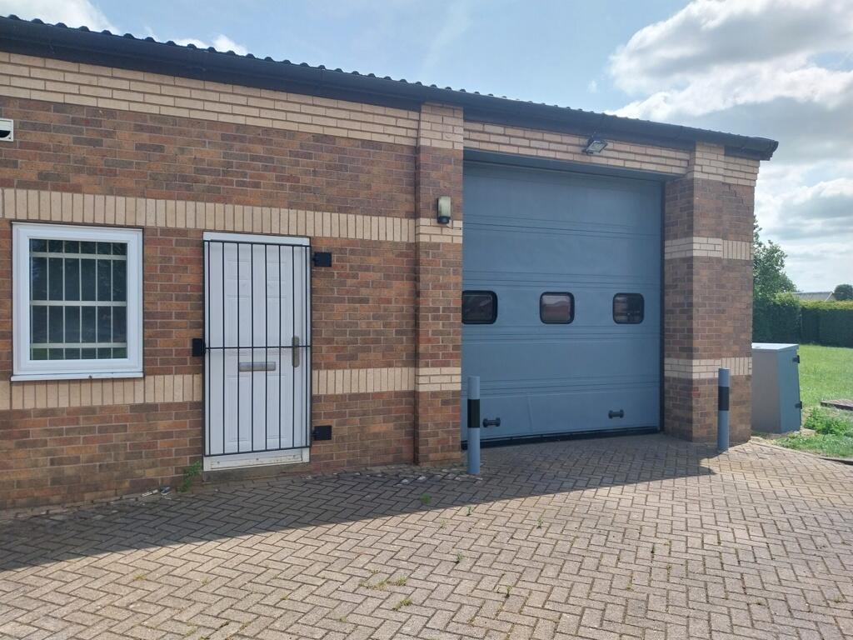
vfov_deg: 53.1
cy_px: 320
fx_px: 641
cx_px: 426
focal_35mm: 26
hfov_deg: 67.3
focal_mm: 4
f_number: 1.8
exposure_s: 1/807
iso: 25
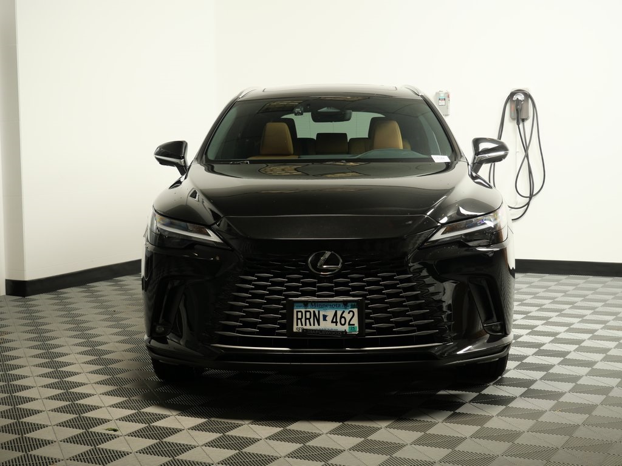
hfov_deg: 35.5
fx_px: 970
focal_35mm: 54
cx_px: 311
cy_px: 233
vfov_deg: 27.0
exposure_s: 1/200
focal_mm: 27
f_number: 4.6
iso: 250
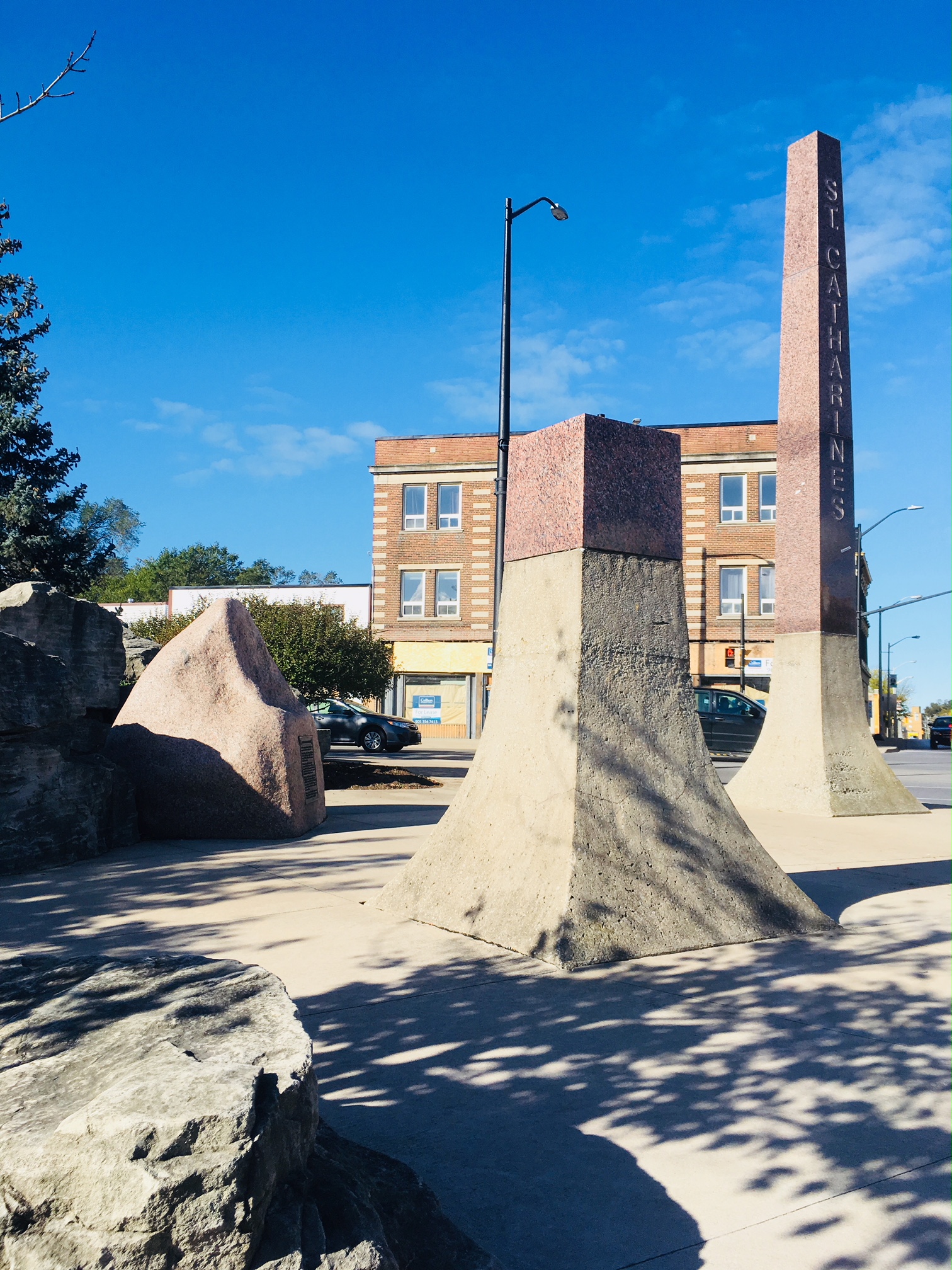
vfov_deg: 61.7
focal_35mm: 29
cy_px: 635
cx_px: 476
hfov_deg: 48.2
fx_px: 1063
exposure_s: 1/1425
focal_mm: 4.15
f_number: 2.2
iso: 25
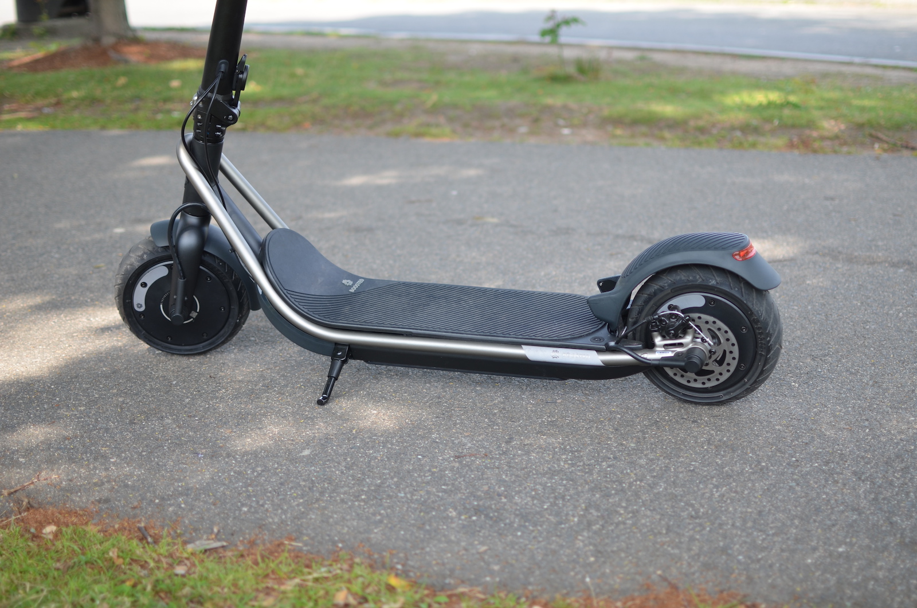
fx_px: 1335
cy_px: 304
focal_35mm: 52
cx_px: 458
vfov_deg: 25.6
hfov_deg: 37.9
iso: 100
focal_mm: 35
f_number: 1.8
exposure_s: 1/640
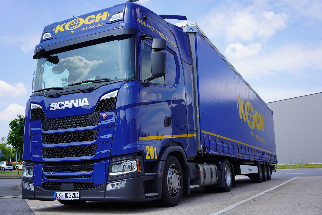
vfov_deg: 37.9
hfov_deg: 54.4
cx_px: 161
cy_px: 108
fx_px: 313
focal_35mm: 35
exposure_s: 1/125
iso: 100
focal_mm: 35
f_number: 8
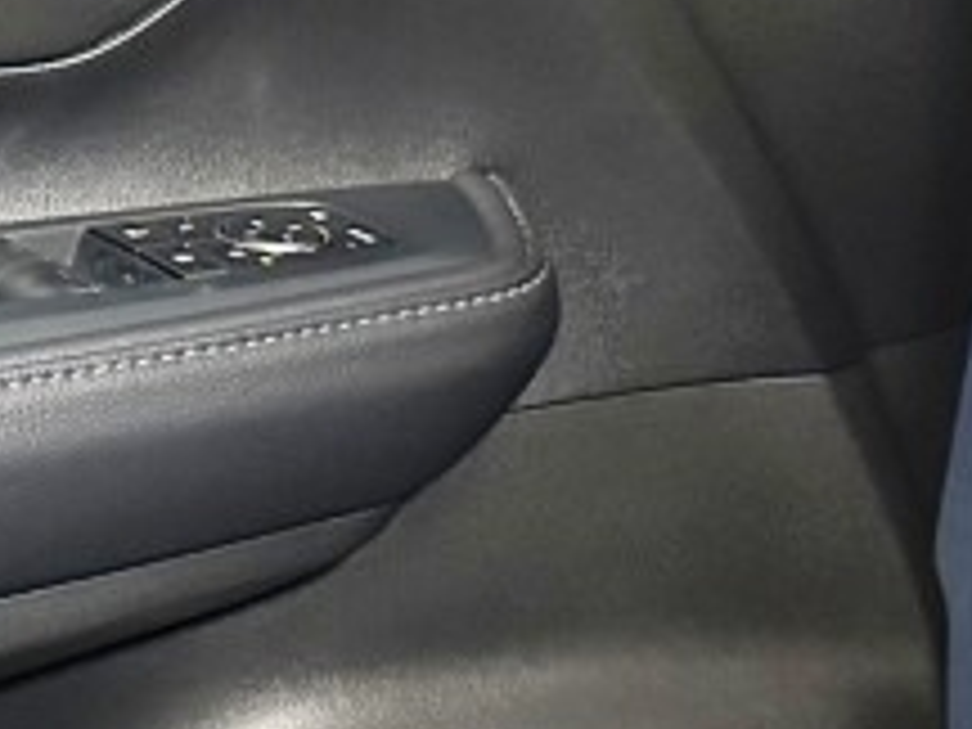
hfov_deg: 14.9
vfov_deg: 13.0
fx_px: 3201
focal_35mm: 114
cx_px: -819
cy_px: 360
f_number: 1.78
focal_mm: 6.86
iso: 800
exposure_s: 1/60
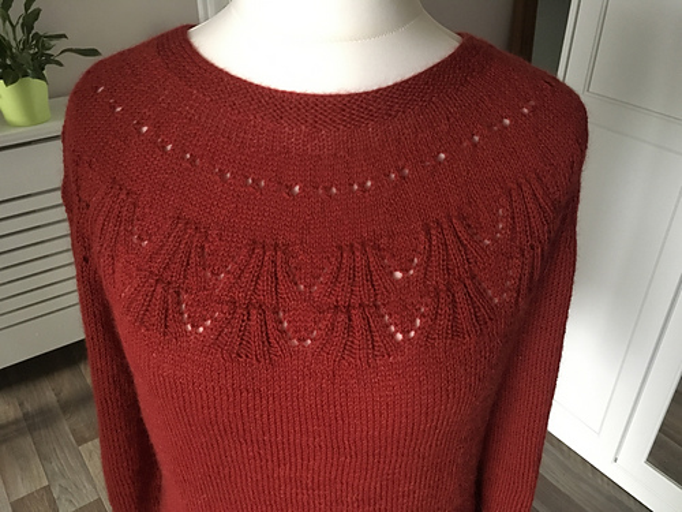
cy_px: 256
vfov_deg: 48.2
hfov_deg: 61.7
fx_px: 571
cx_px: 341
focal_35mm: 29
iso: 250
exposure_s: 1/17
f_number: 2.2
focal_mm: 4.15
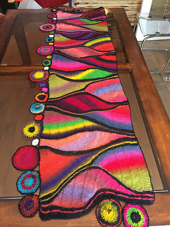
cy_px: 114
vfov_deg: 61.7
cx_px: 85
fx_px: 190
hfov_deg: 48.2
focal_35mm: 29
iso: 125
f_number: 2.2
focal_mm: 4.15
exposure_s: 1/15
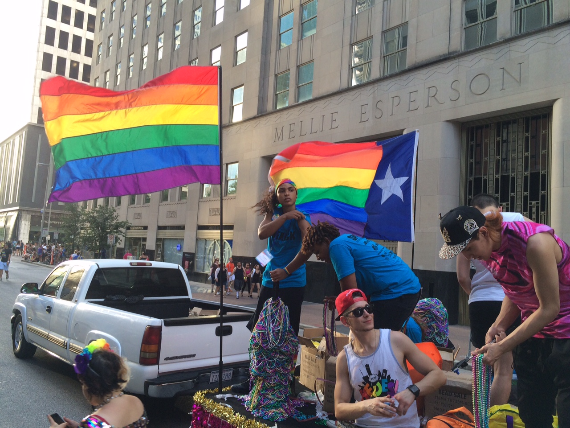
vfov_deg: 48.2
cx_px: 285
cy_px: 214
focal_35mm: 29
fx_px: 478
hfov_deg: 61.7
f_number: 2.2
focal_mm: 4.15
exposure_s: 1/120
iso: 50
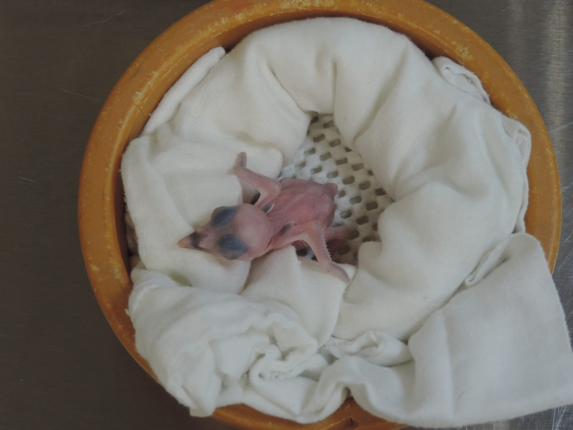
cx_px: 286
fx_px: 1407
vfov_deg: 17.4
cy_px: 215
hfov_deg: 23.0
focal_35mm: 85
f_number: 4
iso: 400
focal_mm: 15.1
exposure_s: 1/80
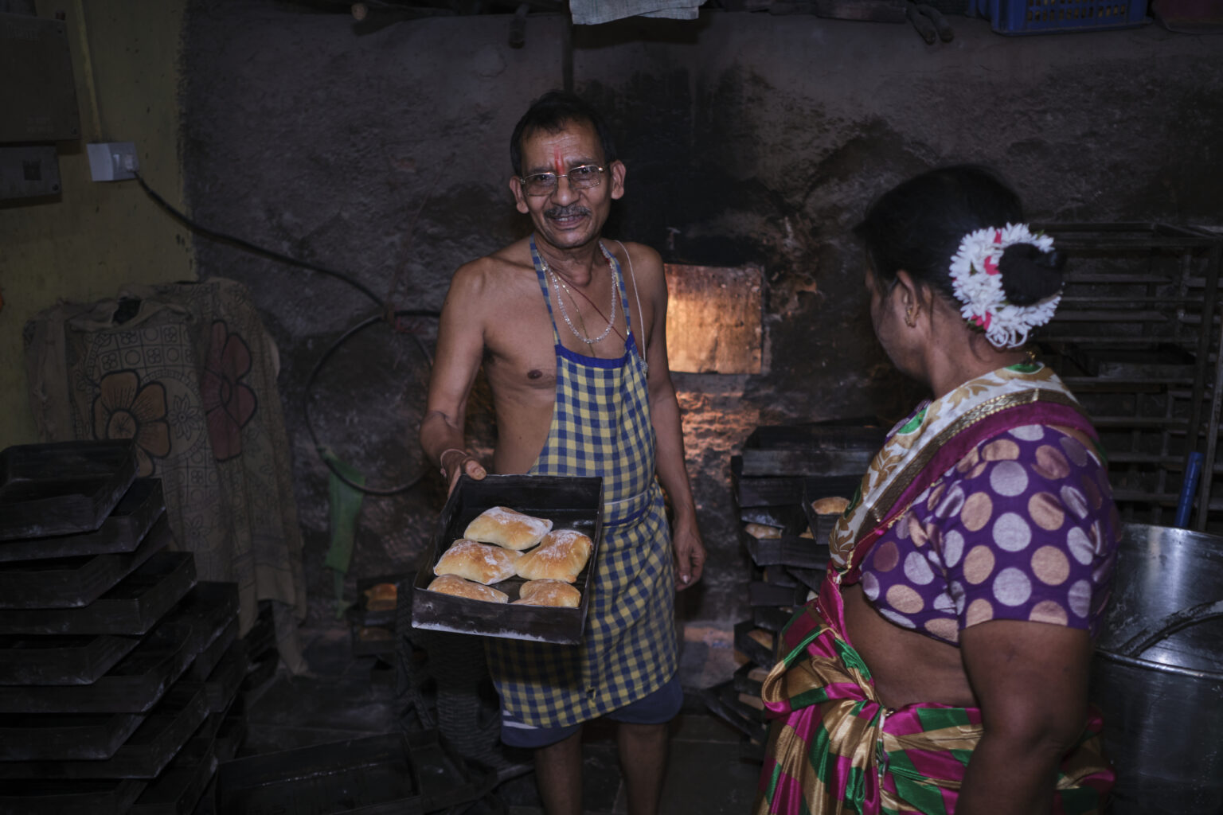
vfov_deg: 37.9
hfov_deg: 54.4
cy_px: 408
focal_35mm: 35
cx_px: 612
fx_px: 1189
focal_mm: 23
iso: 200
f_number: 2
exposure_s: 1/60
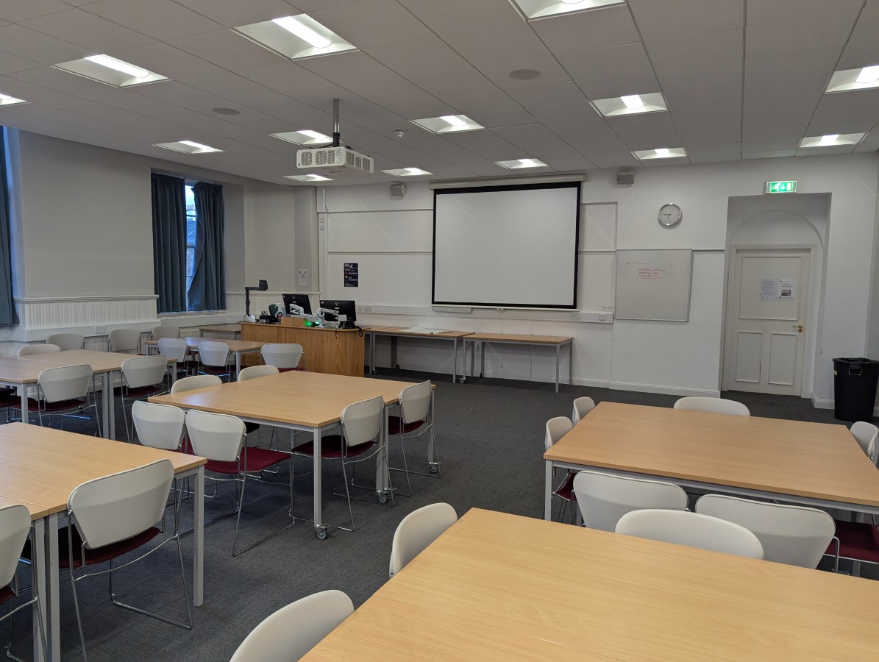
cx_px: 440
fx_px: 610
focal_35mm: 24
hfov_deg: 71.5
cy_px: 331
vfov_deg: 56.9
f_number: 1.85
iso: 704
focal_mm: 6.81
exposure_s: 1/231
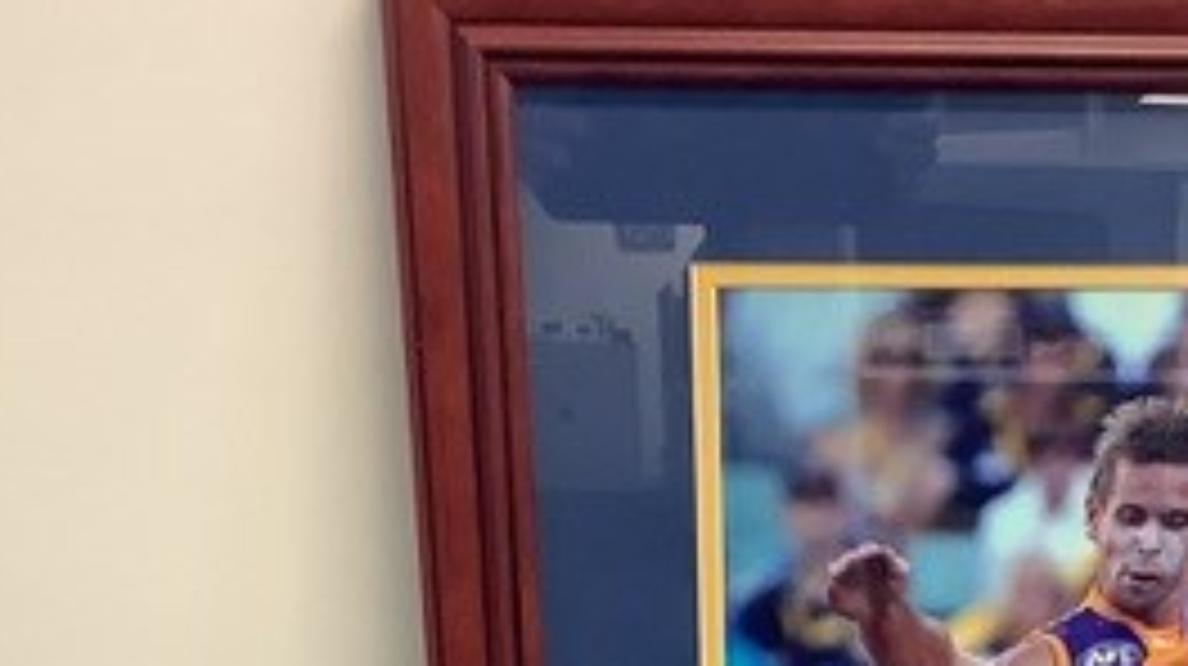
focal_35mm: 82
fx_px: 2581
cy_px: 986
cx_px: 976
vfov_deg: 13.8
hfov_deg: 25.4
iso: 250
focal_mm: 3.3
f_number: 2.4
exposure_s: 1/50
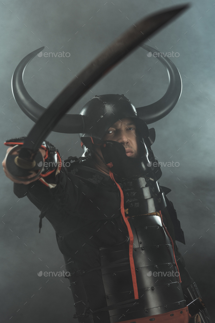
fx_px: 627
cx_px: 108
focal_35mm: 70
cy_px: 162
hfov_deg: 19.5
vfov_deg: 28.8
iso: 160
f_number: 8
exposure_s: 1/160
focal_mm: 70
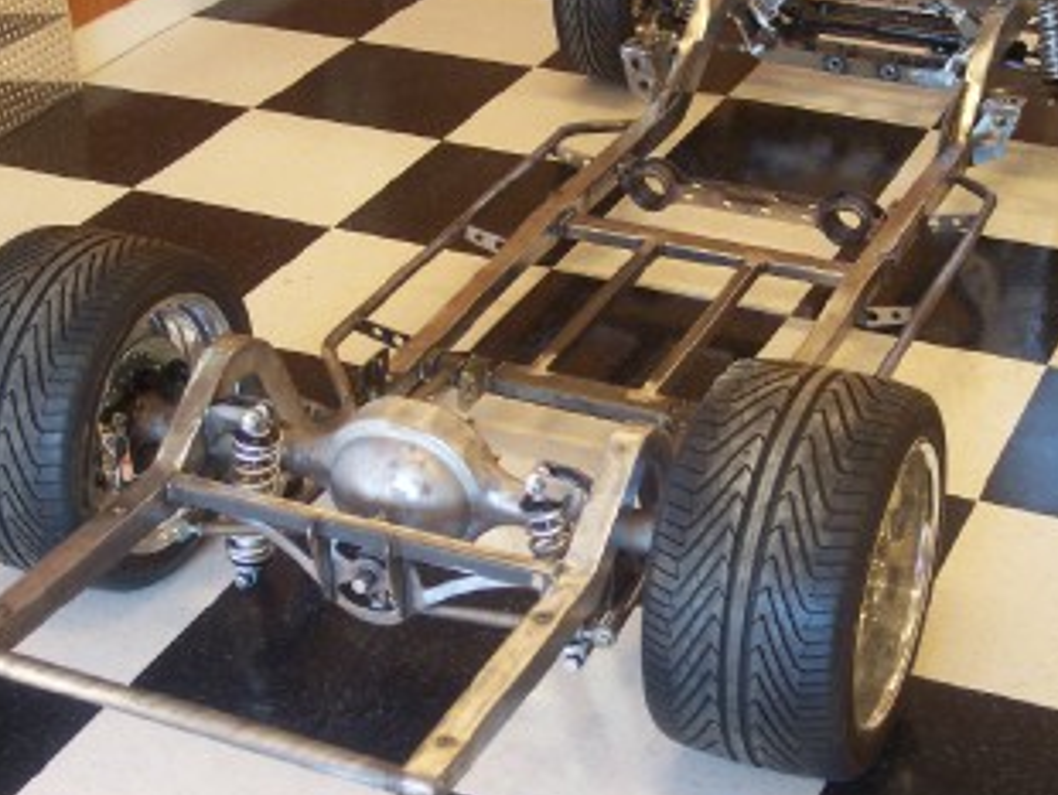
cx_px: 560
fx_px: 2049
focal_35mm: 67
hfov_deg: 28.9
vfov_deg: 21.9
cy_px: 348
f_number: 4
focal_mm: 10.7
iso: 200
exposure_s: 1/15
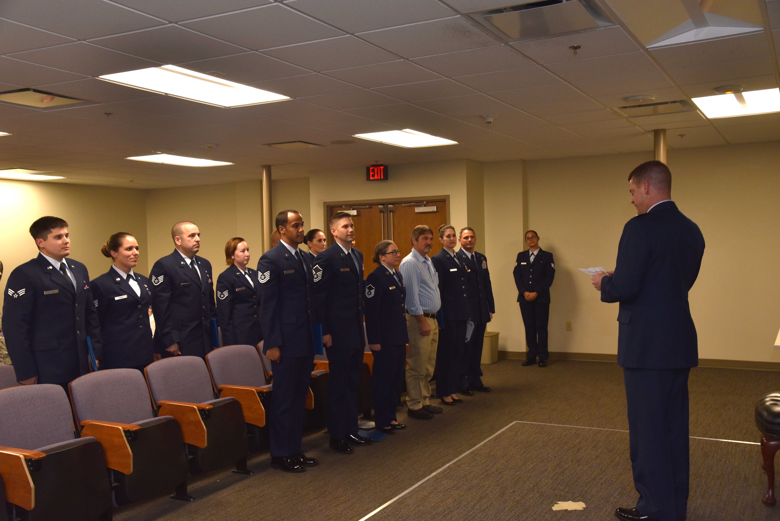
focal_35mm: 35
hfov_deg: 54.4
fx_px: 759
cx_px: 390
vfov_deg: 37.9
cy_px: 260
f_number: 6.3
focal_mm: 35
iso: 640
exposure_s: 1/60
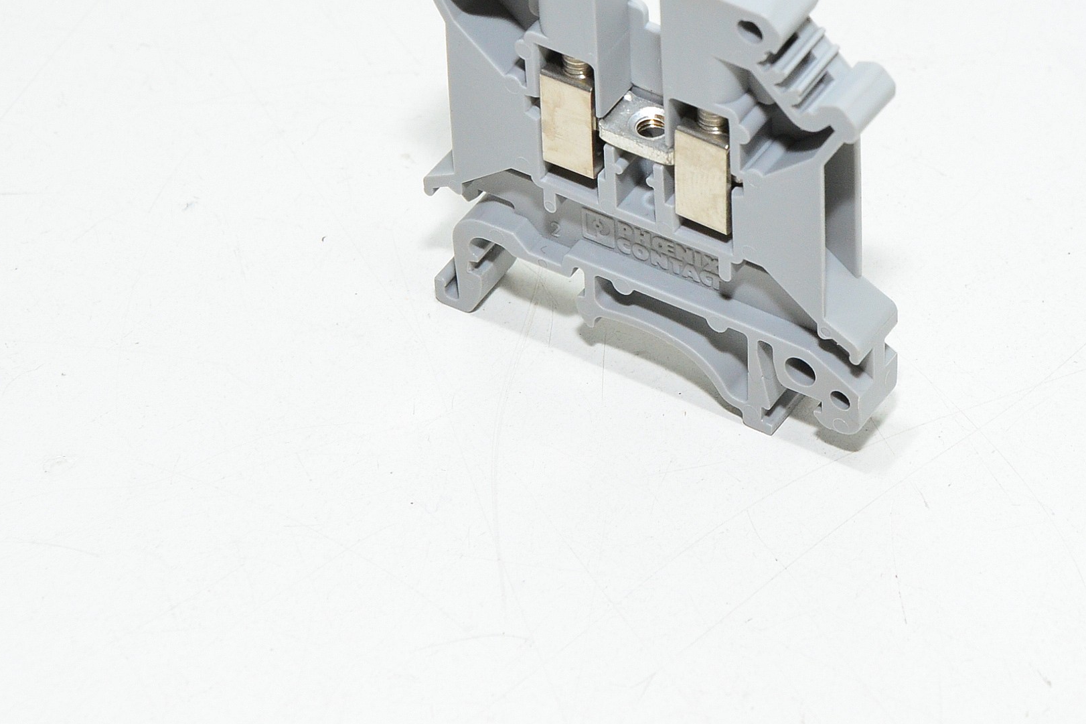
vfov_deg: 5.8
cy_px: 182
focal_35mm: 239
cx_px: 655
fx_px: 7201
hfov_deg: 8.6
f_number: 16
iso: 1600
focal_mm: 105
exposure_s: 1/50
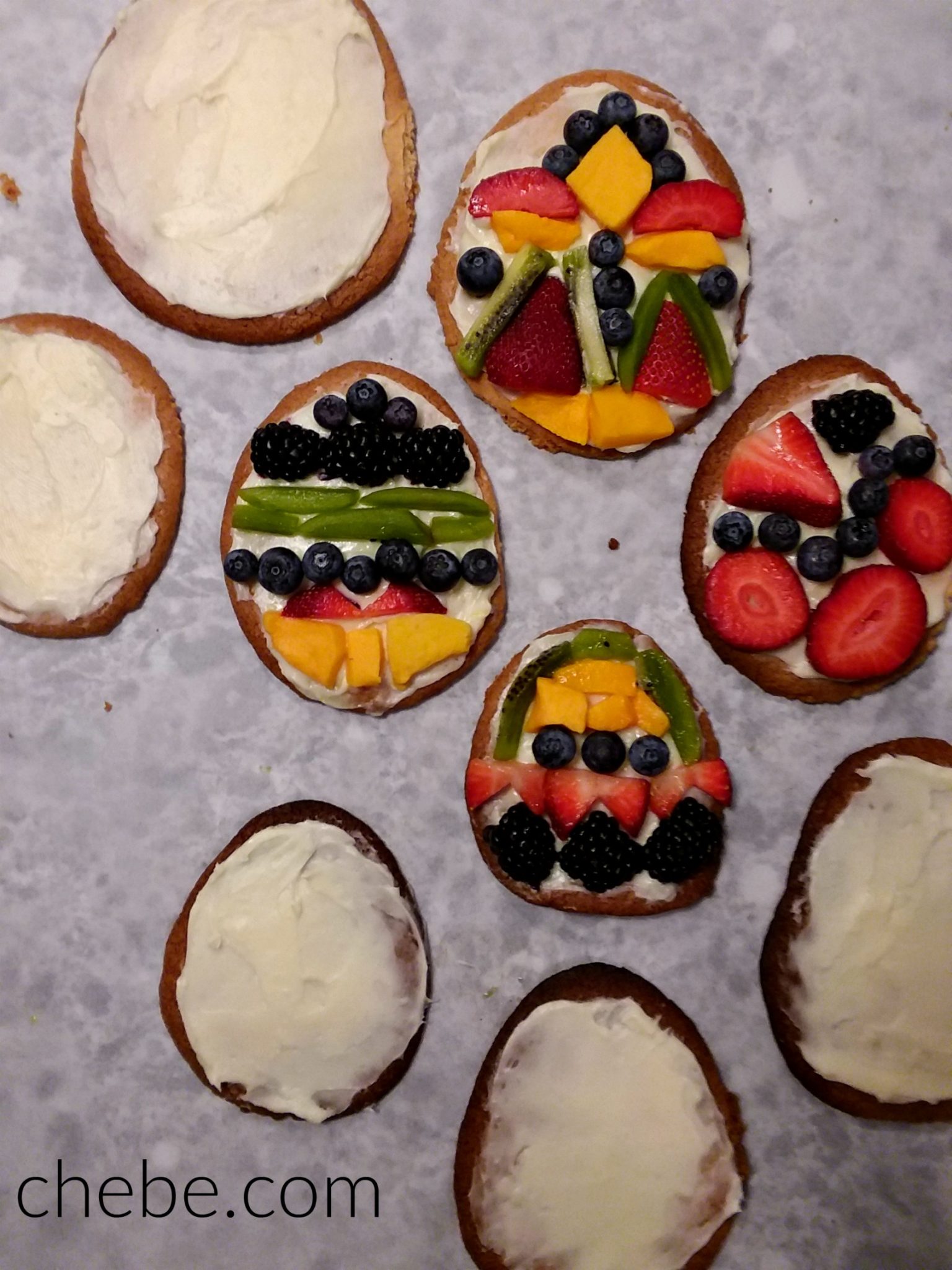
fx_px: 1063
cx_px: 476
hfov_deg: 48.2
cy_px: 635
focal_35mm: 29
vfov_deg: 61.7
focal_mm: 2.47
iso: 64
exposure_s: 1/30
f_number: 1.9
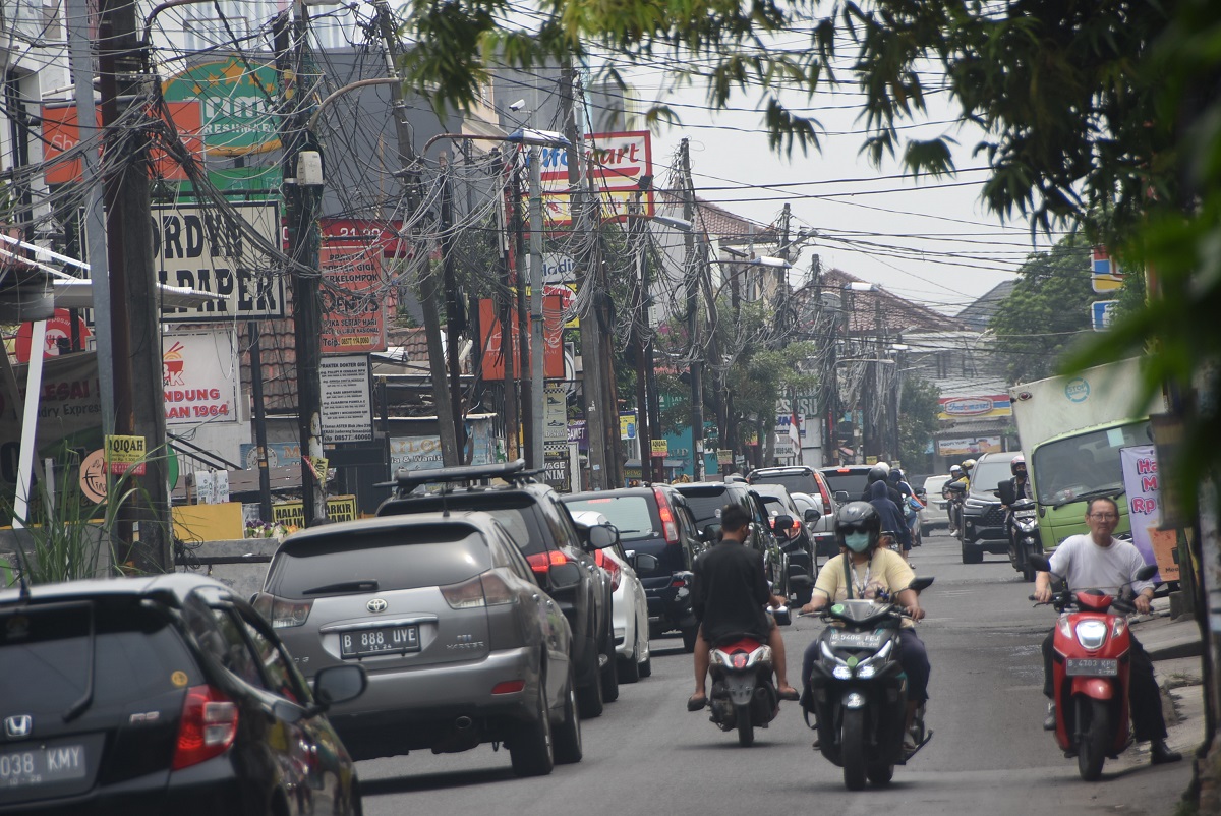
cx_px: 610
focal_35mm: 300
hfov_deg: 6.9
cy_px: 408
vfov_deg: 4.6
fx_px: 10182
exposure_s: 1/400
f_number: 7.1
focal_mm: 200
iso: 160
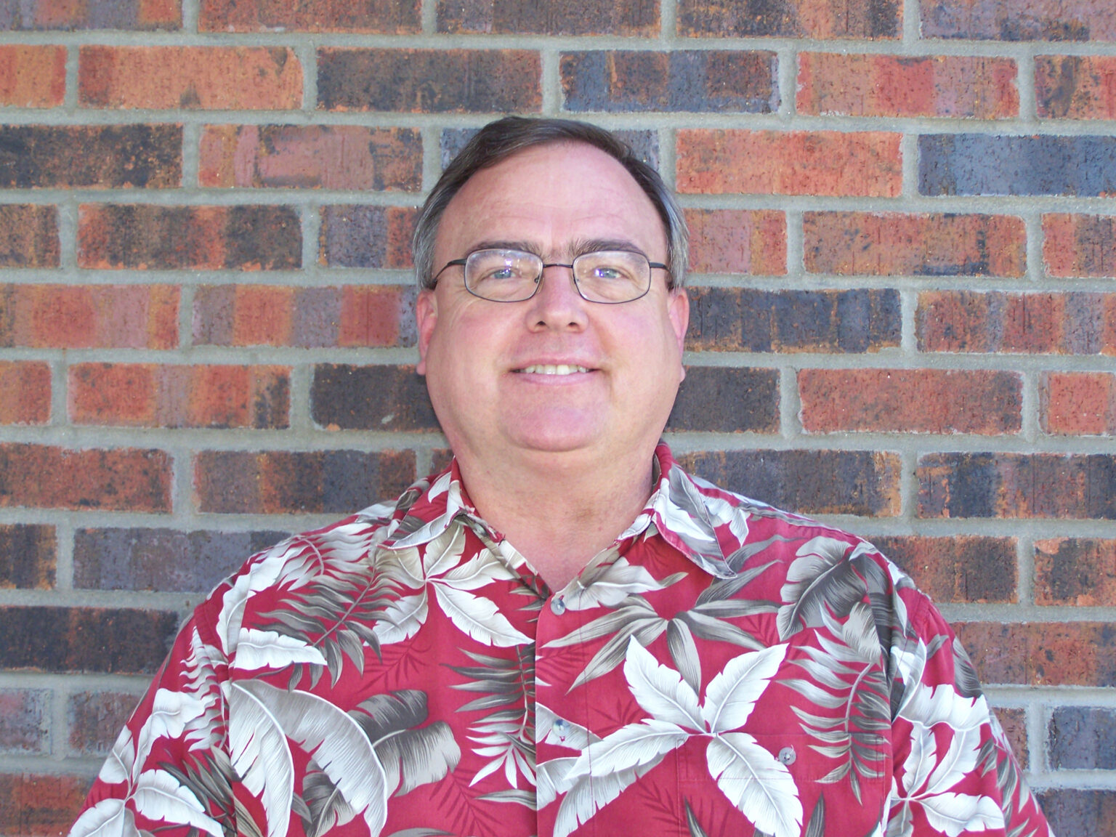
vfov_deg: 21.9
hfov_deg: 29.0
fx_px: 2160
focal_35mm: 67
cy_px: 418
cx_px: 558
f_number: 3.2
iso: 80
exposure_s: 1/80
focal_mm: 11.1
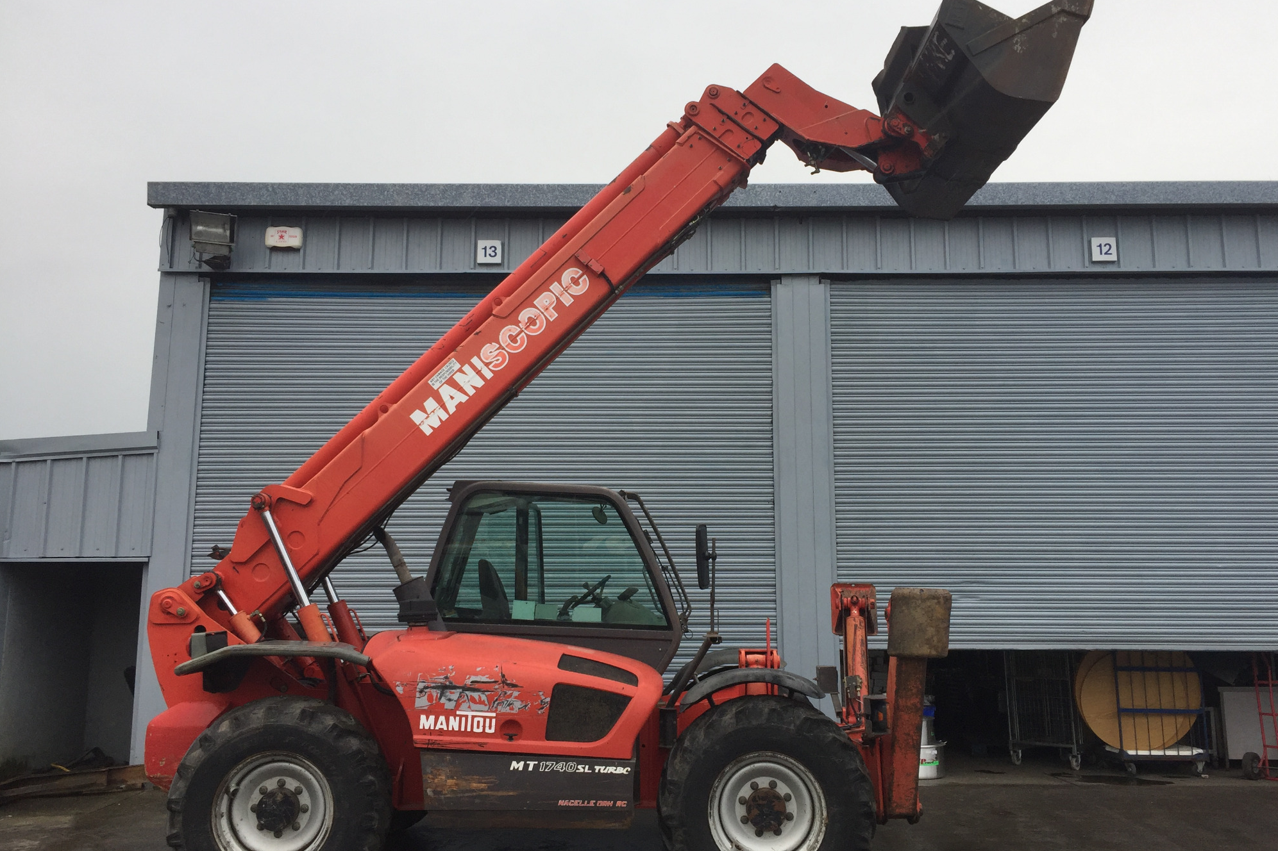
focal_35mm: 31
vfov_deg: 42.3
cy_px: 434
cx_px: 653
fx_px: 1100
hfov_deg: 60.3
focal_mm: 4.15
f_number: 2.2
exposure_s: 1/350
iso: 32
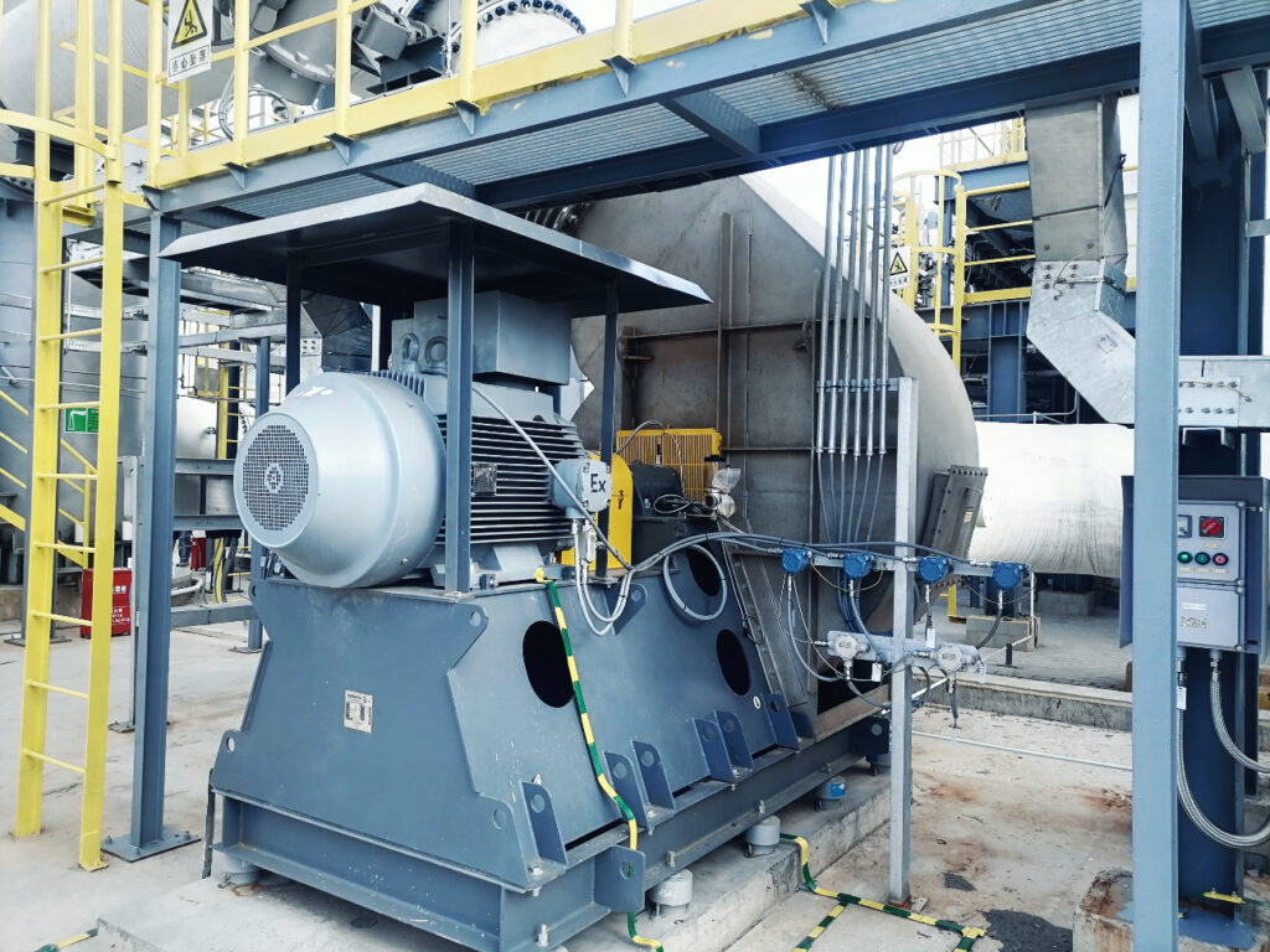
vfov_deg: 51.4
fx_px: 991
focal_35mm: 27
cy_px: 476
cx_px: 635
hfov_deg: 65.3
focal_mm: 5.4
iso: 50
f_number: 1.8
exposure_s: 1/189
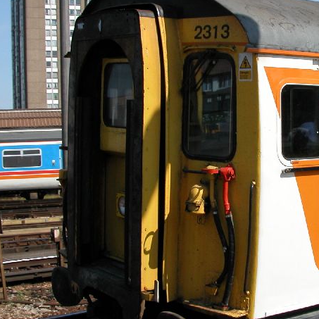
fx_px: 730
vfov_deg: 24.6
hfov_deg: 24.2
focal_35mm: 70
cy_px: 132
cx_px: 262
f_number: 6.3
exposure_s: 1/275
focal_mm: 8.9
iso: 100
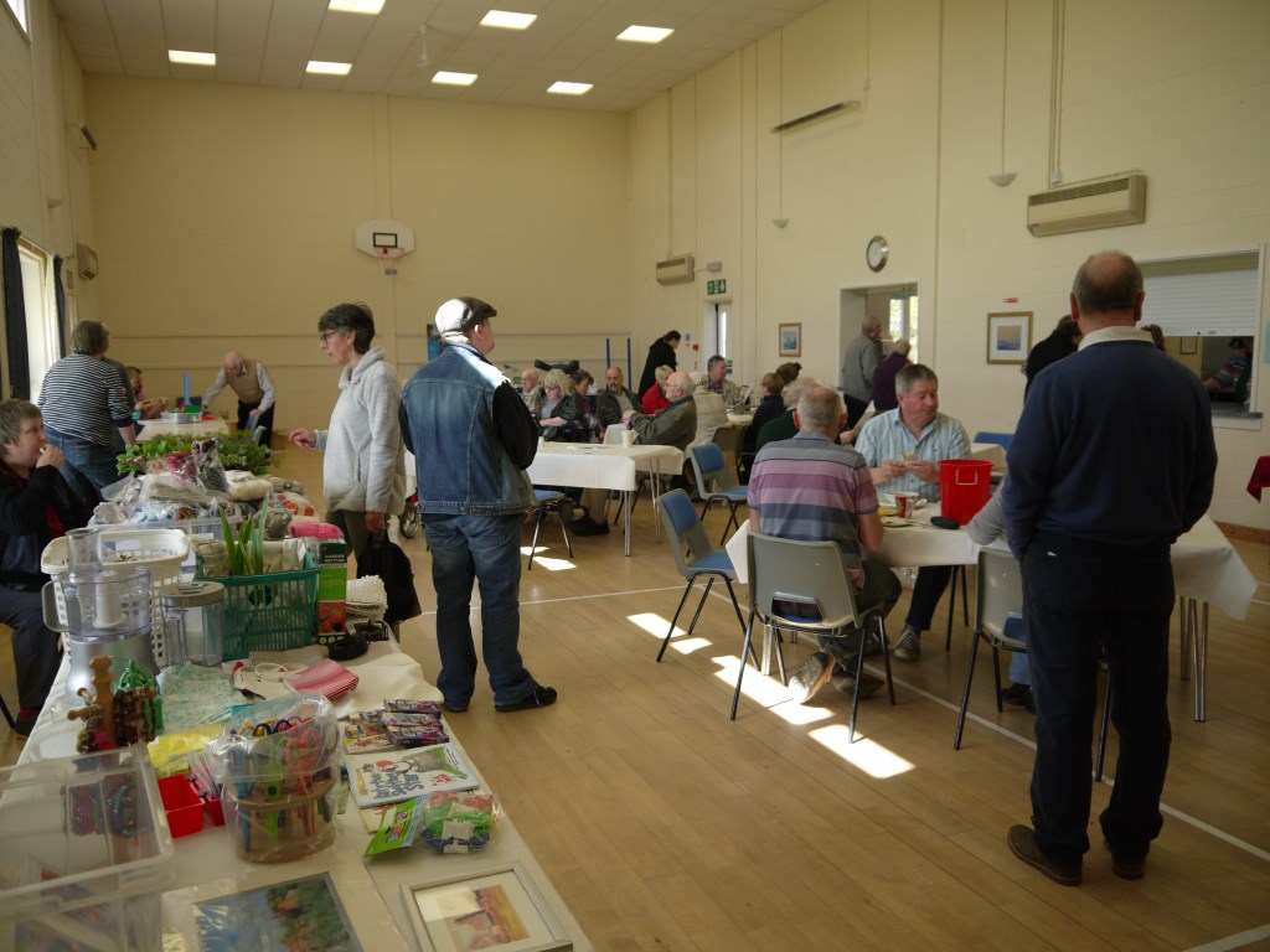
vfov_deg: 49.7
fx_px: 1027
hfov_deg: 63.4
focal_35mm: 28
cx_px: 635
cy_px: 476
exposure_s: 1/80
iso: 100
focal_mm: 14
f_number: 3.5
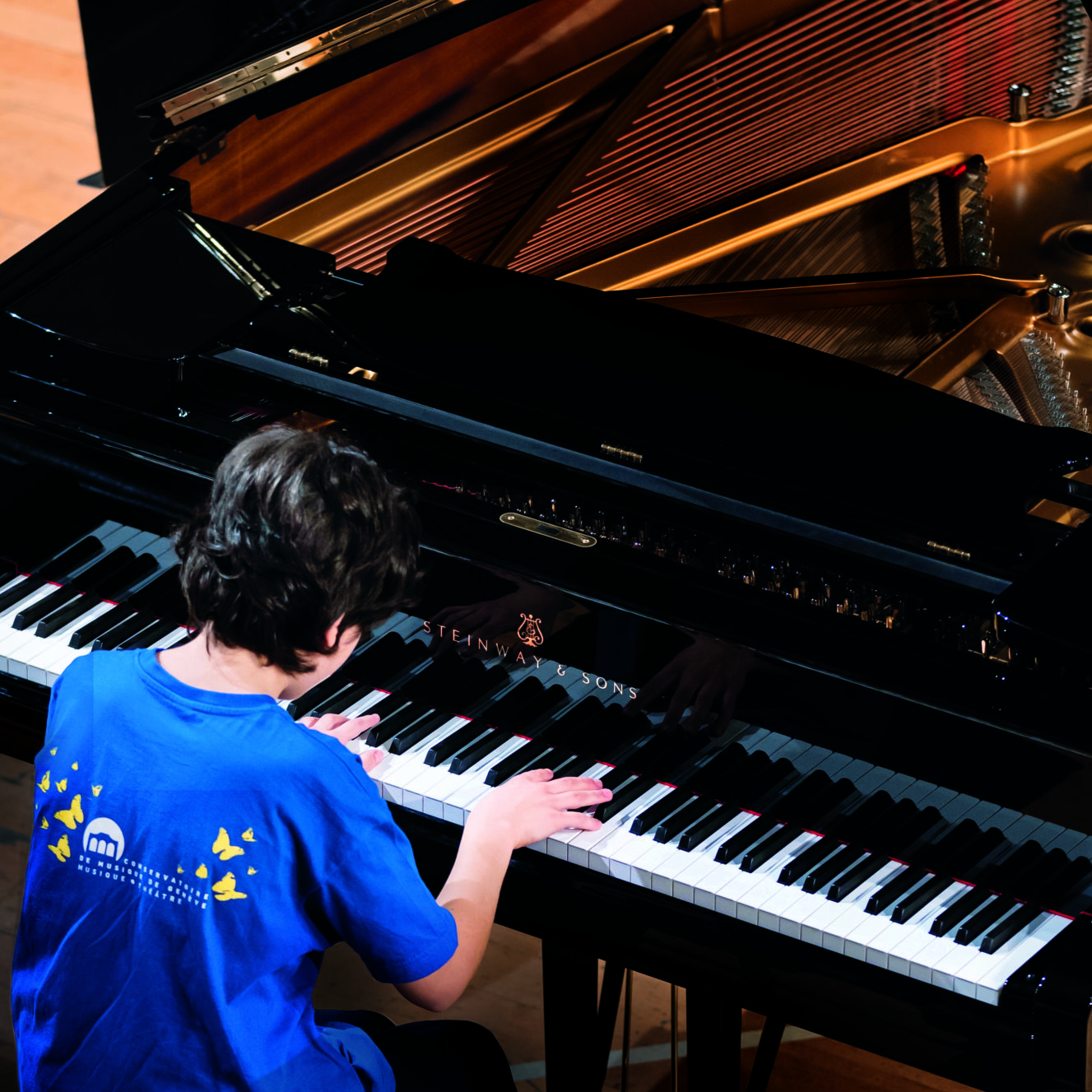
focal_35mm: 196
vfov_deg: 8.9
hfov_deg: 8.9
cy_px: 547
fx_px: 6995
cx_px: 658
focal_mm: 102
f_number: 2.8
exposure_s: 1/250
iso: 1600
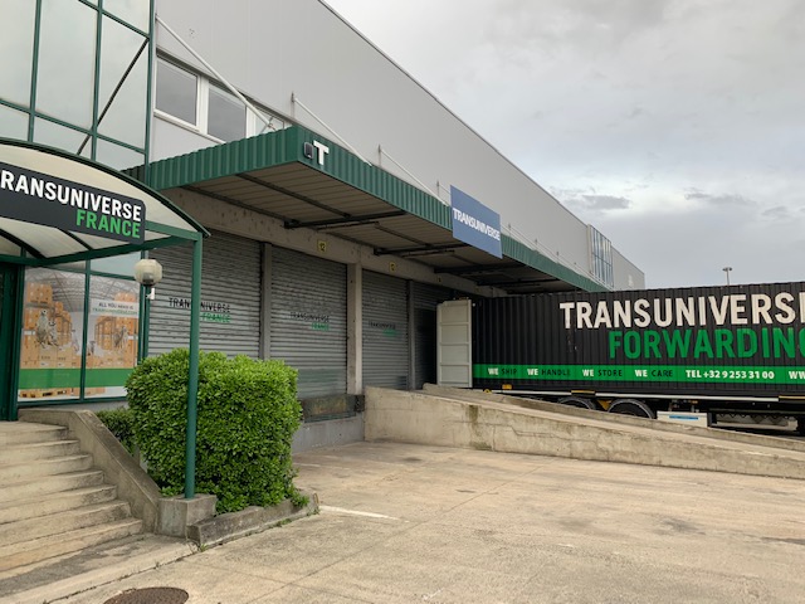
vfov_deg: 53.1
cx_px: 402
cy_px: 302
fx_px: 605
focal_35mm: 26
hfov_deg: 67.3
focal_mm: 4.25
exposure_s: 1/175
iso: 25
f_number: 1.8
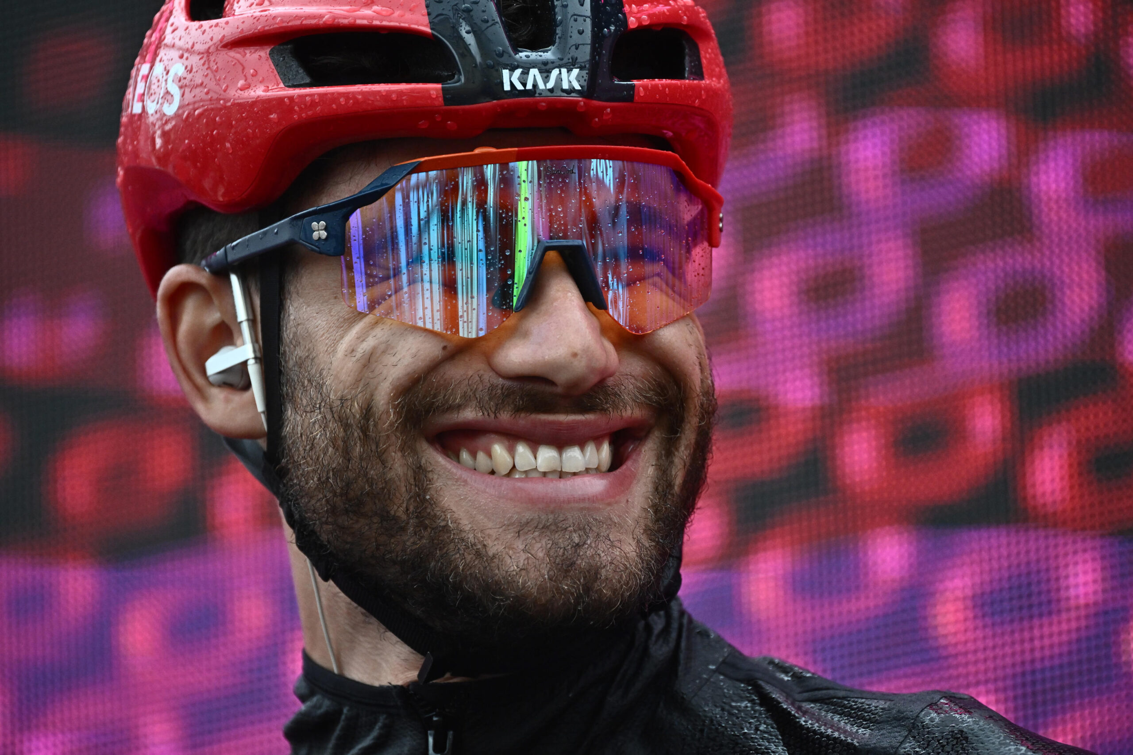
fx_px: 12589
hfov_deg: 5.2
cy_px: 378
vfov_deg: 3.4
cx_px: 566
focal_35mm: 400
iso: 1600
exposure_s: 1/800
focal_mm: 400
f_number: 5.6
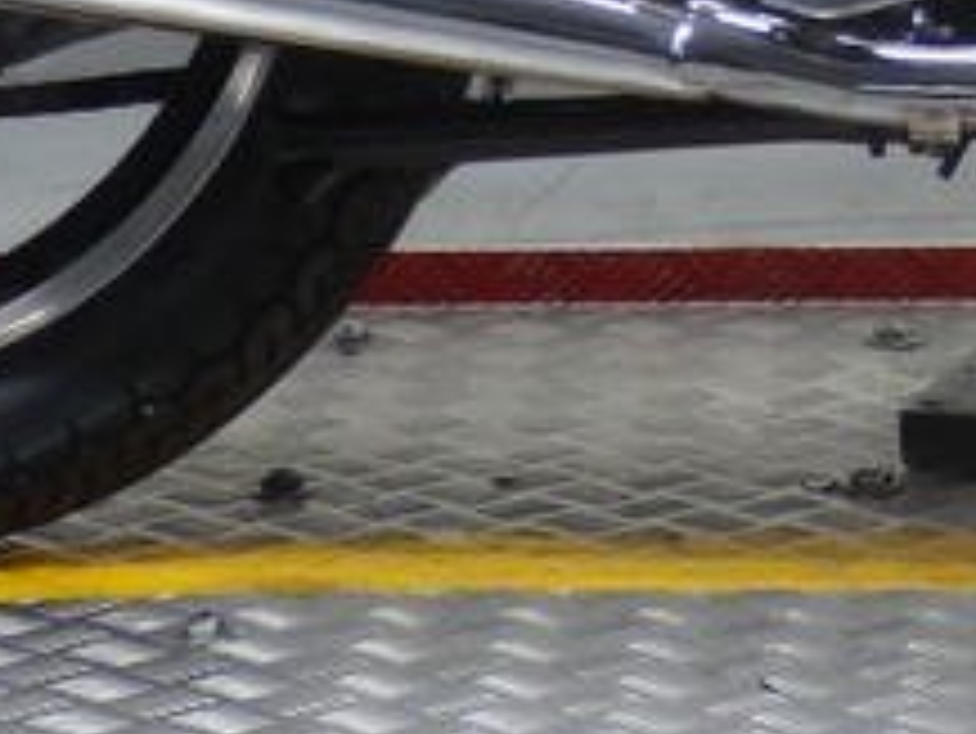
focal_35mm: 255
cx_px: 1340
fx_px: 7194
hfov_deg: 7.7
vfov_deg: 5.7
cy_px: -734
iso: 160
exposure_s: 1/50
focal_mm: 9.8
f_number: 4.1
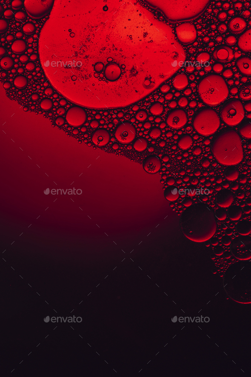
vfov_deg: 15.2
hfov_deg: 10.2
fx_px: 1412
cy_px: 188
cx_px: 126
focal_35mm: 135
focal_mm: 90
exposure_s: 1/250
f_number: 8
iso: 100
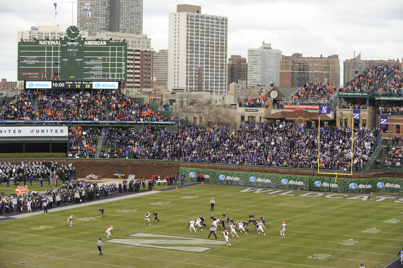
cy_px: 134
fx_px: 895
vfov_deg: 17.0
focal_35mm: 80
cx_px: 202
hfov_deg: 25.4
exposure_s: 1/500
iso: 500
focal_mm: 80
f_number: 5.6
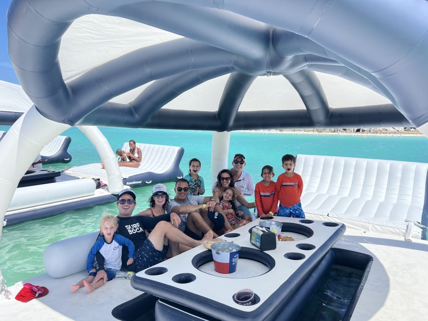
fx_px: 321
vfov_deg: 53.1
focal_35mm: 26
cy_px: 160
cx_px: 214
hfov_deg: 67.3
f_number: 1.5
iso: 50
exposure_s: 1/4831
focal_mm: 5.7
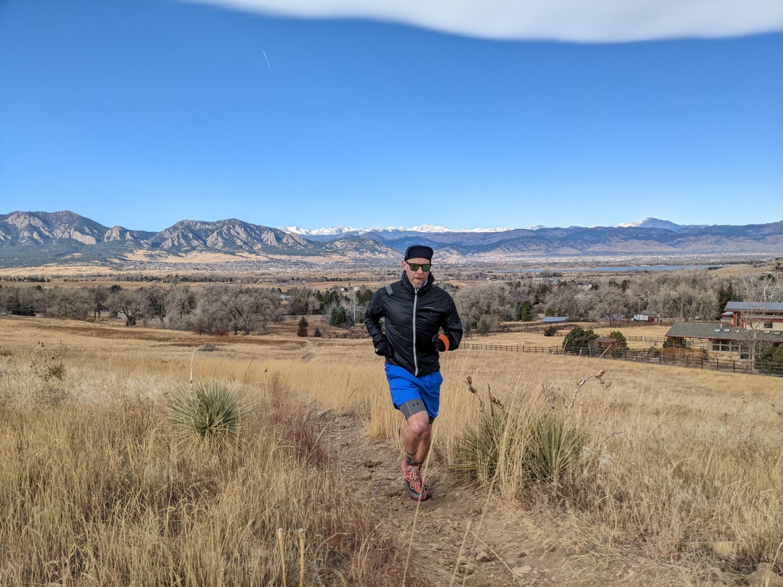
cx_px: 392
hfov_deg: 65.3
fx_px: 611
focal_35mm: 27
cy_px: 294
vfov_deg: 51.4
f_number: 1.73
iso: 67
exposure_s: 1/3356
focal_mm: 4.38
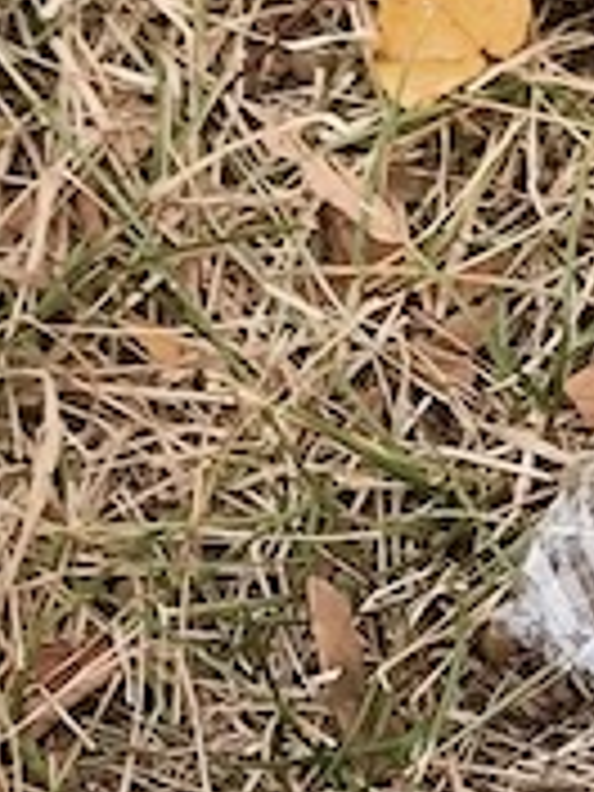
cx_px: 279
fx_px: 4667
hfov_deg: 7.3
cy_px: 1008
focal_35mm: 204
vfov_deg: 9.5
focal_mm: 3.99
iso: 20
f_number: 1.8
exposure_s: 1/791
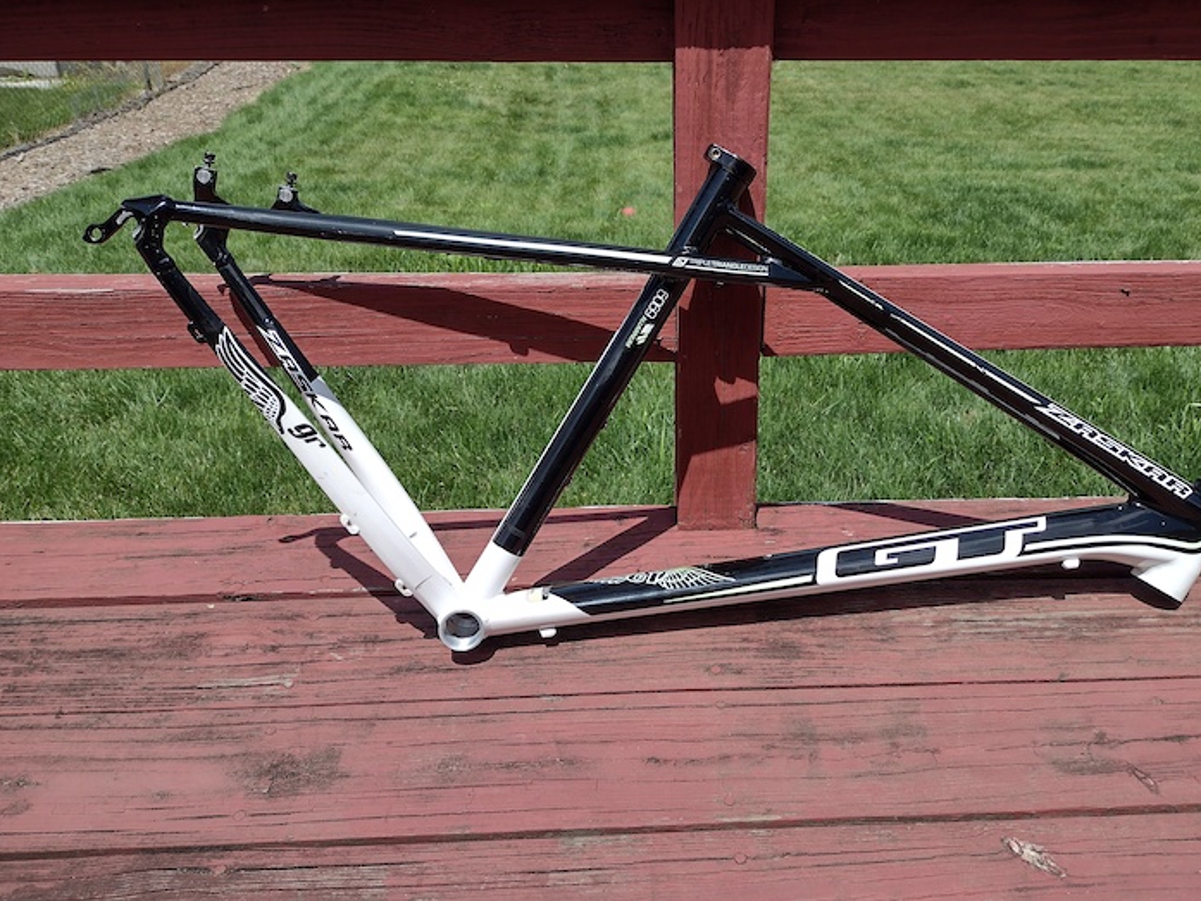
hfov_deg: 58.1
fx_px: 1076
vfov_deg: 45.4
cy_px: 436
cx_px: 684
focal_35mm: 31
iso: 100
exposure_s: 1/2094
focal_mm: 4.71
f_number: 1.7
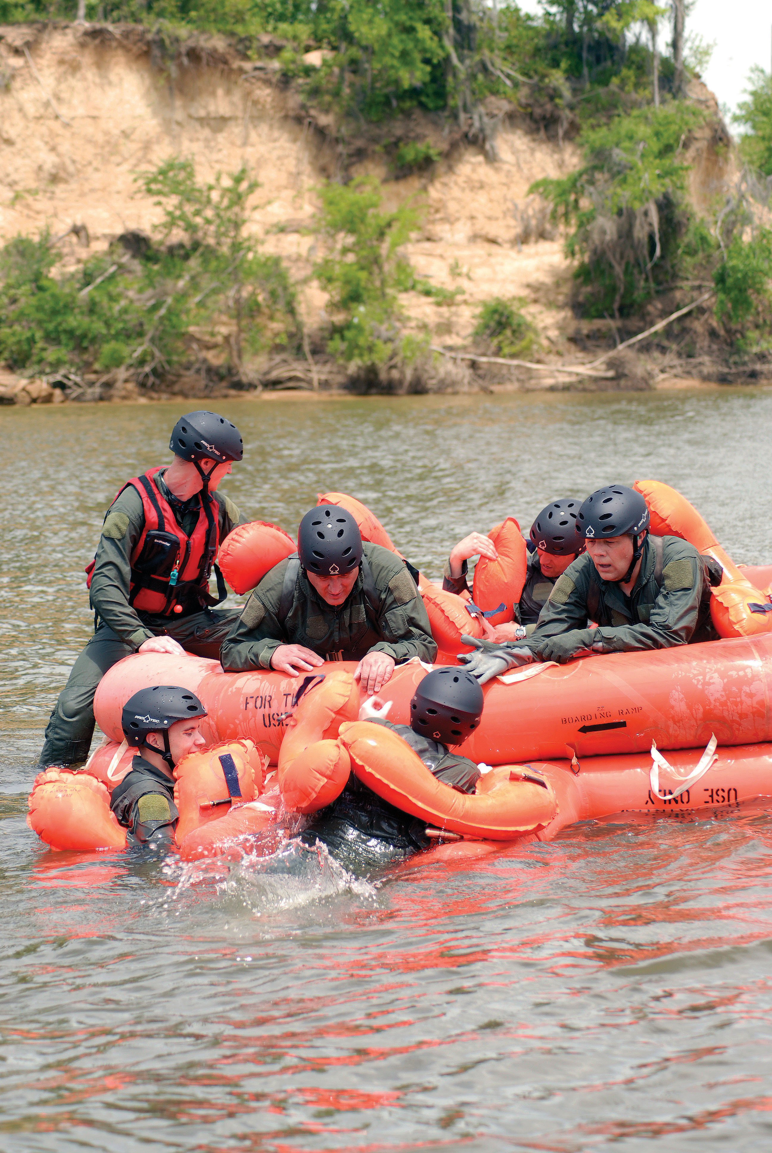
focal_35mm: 135
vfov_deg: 15.2
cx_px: 386
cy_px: 576
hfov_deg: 10.2
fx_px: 4330
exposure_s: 1/250
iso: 100
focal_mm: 90
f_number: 6.3
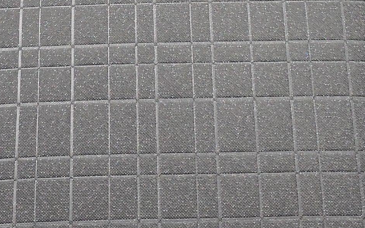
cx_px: 137
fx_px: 1025
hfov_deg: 20.2
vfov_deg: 11.1
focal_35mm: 103
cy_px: -274
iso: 160
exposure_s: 1/180
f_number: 1.7
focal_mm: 6.3
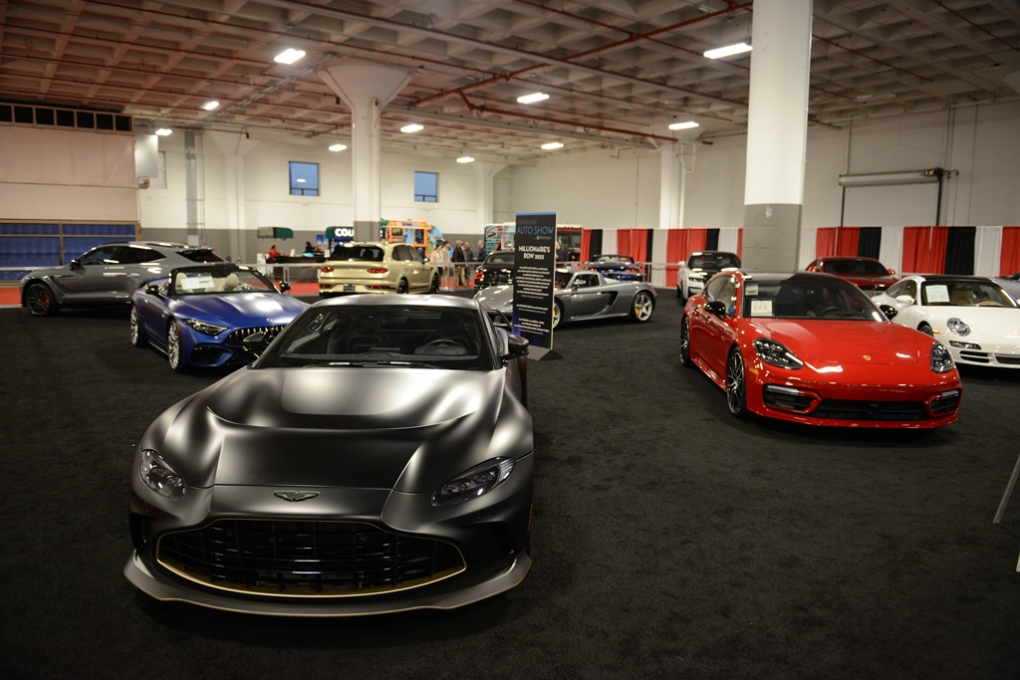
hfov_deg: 73.7
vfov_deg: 53.1
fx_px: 680
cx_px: 510
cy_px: 340
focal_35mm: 24
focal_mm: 24
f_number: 2.8
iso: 1250
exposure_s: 1/200
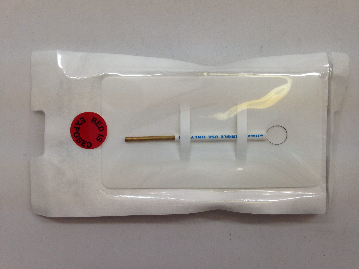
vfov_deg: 42.9
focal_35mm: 33
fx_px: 342
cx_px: 180
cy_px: 134
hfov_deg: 55.4
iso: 80
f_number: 2.4
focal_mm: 4.12
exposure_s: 1/120
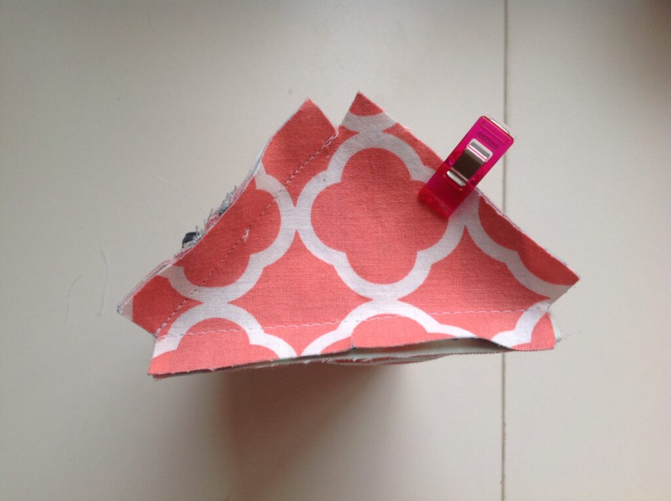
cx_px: 336
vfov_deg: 40.6
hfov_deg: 52.7
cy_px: 250
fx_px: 677
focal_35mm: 35
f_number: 2.4
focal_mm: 4.28
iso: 64
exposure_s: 1/24
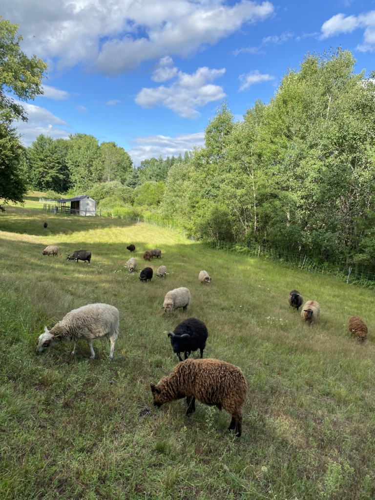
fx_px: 376
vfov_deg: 67.3
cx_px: 188
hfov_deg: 53.1
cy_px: 250
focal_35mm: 26
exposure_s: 1/1316
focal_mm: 4.25
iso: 32
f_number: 1.8
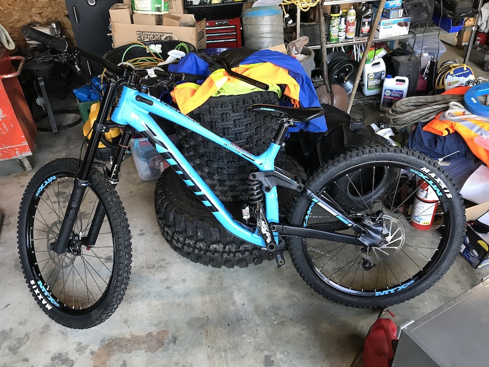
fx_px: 396
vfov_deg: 49.7
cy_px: 184
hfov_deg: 63.4
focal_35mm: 28
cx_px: 244
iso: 40
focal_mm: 3.99
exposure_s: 1/20
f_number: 1.8
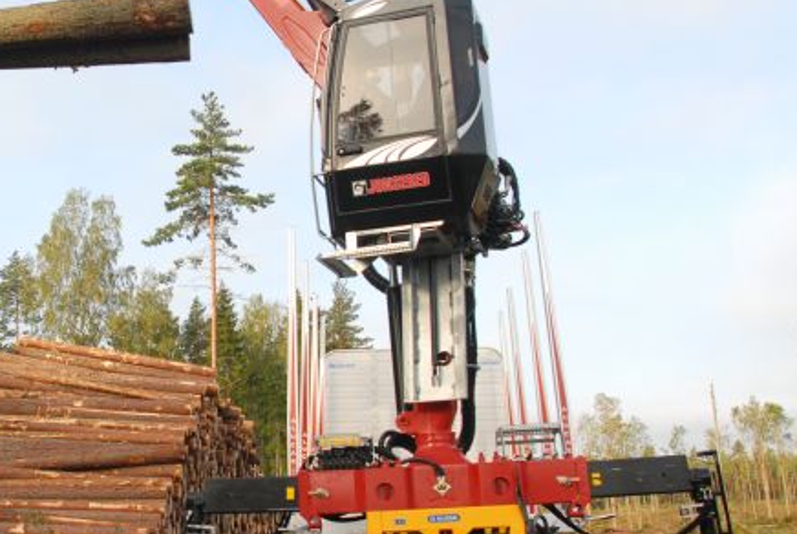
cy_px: 266
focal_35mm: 55
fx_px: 1219
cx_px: 130
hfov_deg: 34.8
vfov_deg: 24.7
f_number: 5.6
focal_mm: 20
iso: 100
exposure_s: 1/125
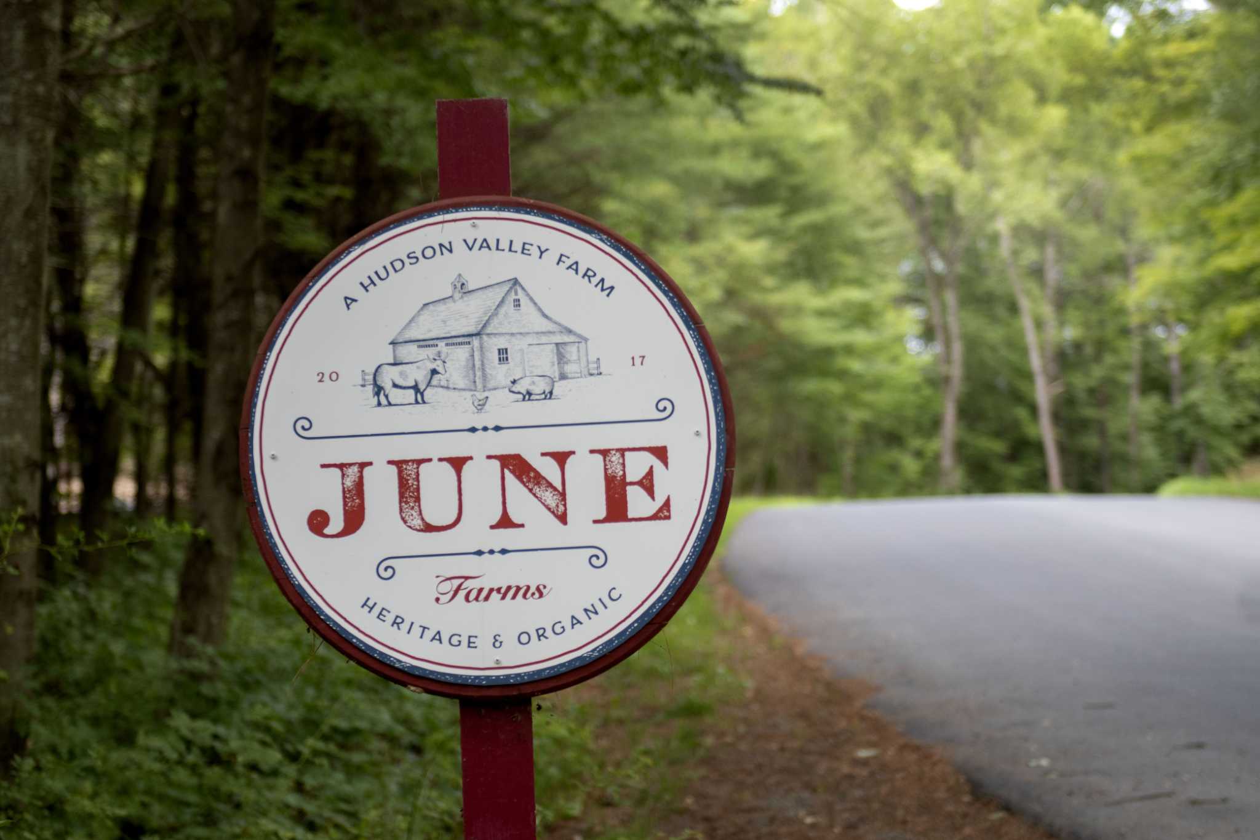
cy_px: 420
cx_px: 630
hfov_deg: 24.2
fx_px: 2940
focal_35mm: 84
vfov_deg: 16.3
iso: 500
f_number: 2.8
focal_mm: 56
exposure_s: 1/1250
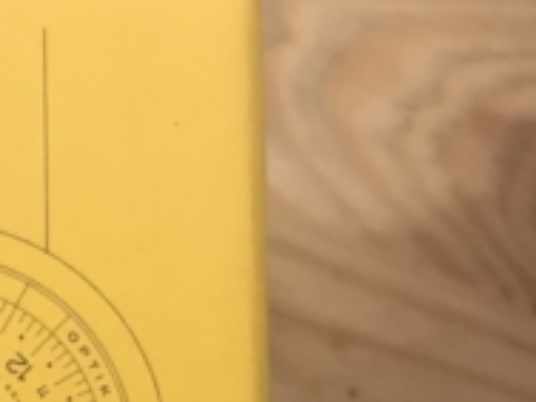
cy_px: 543
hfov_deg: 21.9
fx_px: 1301
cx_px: -66
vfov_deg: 16.5
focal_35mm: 84
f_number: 1.8
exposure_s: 1/30
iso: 40
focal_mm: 3.99
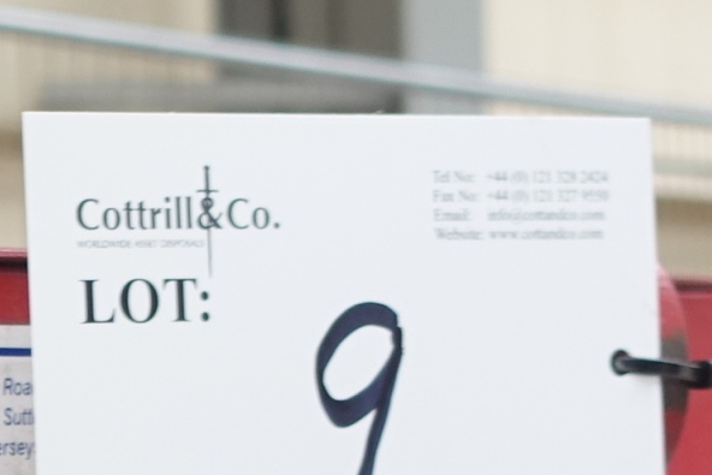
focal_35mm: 126
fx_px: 2492
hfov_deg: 15.2
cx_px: -320
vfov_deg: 10.7
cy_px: 607
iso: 125
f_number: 2
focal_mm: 8.8
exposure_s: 1/30
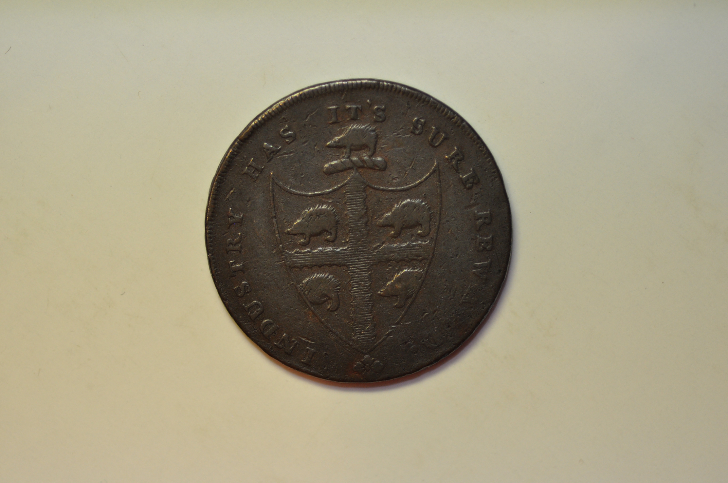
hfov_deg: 22.6
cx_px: 364
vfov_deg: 15.2
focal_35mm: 90
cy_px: 242
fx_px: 1818
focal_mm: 60
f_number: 4
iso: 560
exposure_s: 1/250
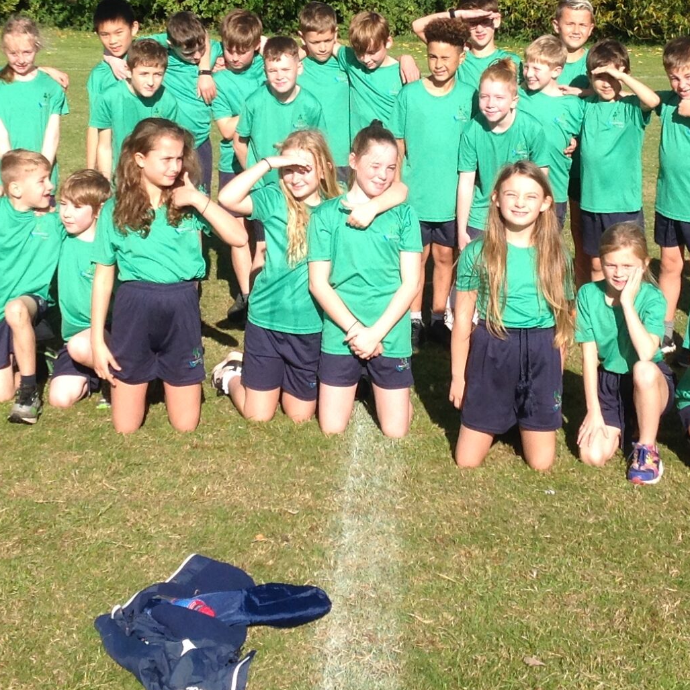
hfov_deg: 22.5
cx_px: 304
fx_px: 1736
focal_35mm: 77
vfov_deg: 22.1
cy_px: 112
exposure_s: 1/1779
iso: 50
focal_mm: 4.28
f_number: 2.4
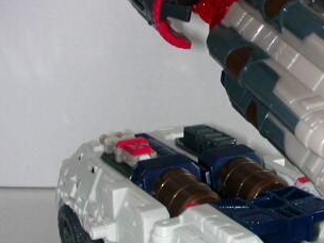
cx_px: 245
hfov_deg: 24.7
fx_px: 730
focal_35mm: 78
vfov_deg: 18.9
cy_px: 148
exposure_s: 1/30
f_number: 4.5
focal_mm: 5.6
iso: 100
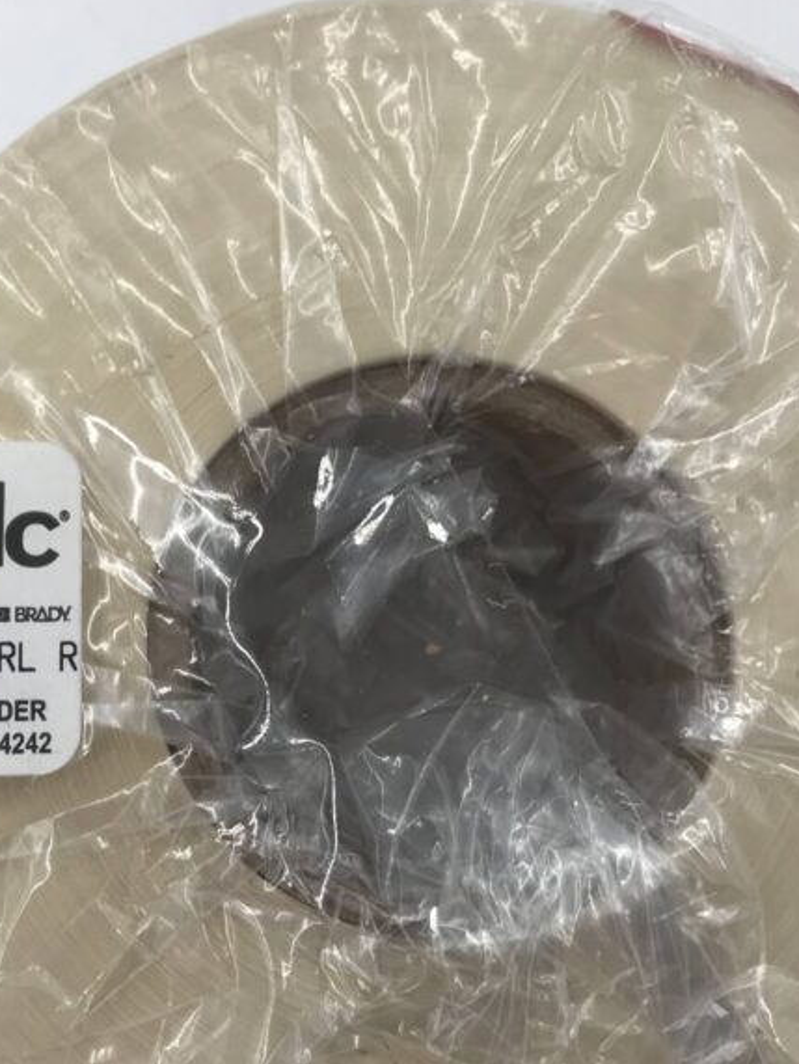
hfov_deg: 29.4
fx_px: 1506
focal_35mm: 49
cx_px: 248
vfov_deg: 38.7
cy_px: 647
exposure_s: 1/120
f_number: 1.8
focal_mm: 3.99
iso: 25
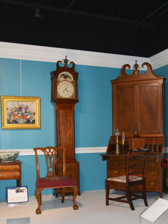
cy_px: 138
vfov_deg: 44.5
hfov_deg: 34.0
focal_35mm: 42
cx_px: 112
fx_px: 272
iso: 400
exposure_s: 1/80
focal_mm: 18
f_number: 4
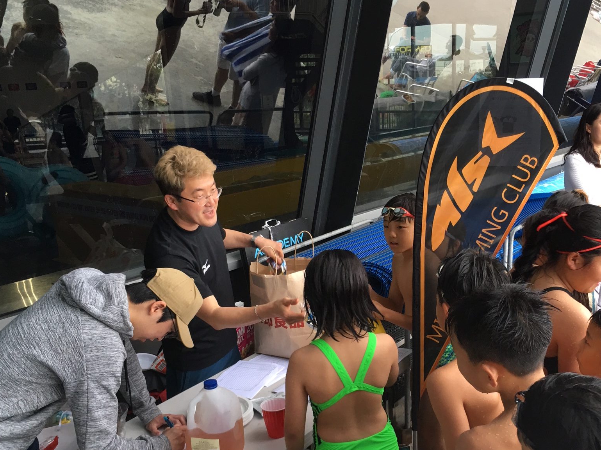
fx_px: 660
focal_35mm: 38
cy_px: 269
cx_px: 352
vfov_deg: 37.6
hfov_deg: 48.8
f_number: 2.2
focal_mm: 4.15
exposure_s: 1/33
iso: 40
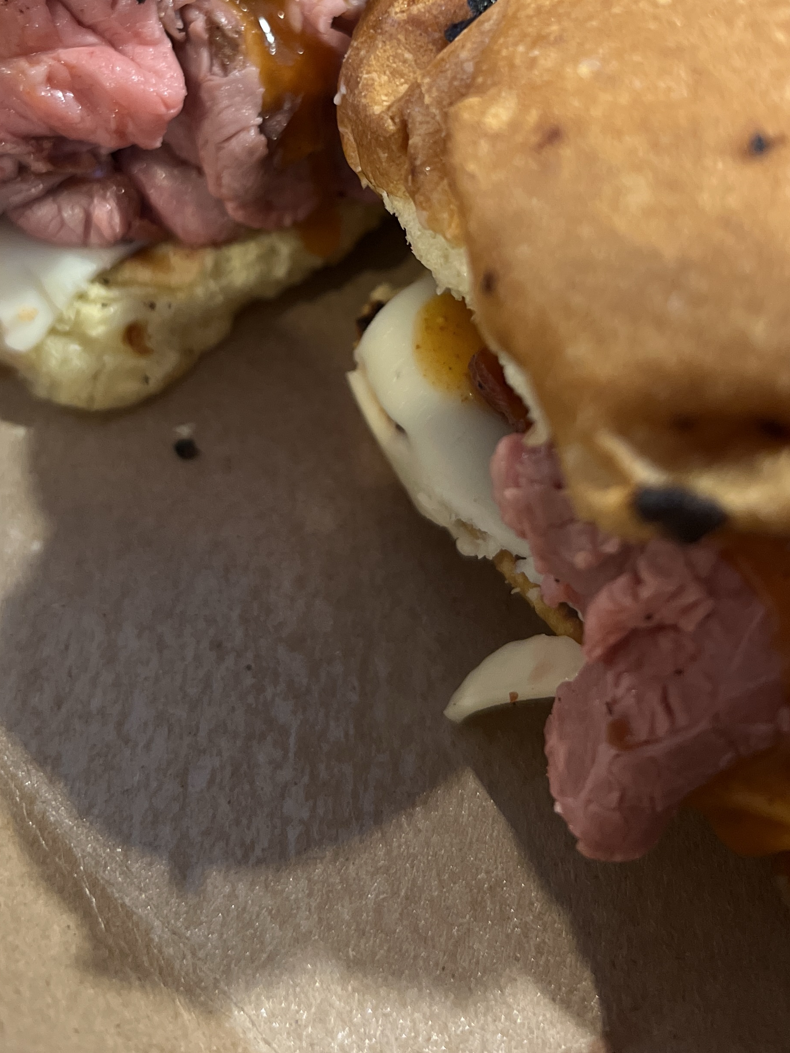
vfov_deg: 42.0
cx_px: 345
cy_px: 216
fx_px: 1309
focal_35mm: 43
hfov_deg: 33.5
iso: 400
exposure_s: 1/40
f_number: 1.5
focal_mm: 5.7
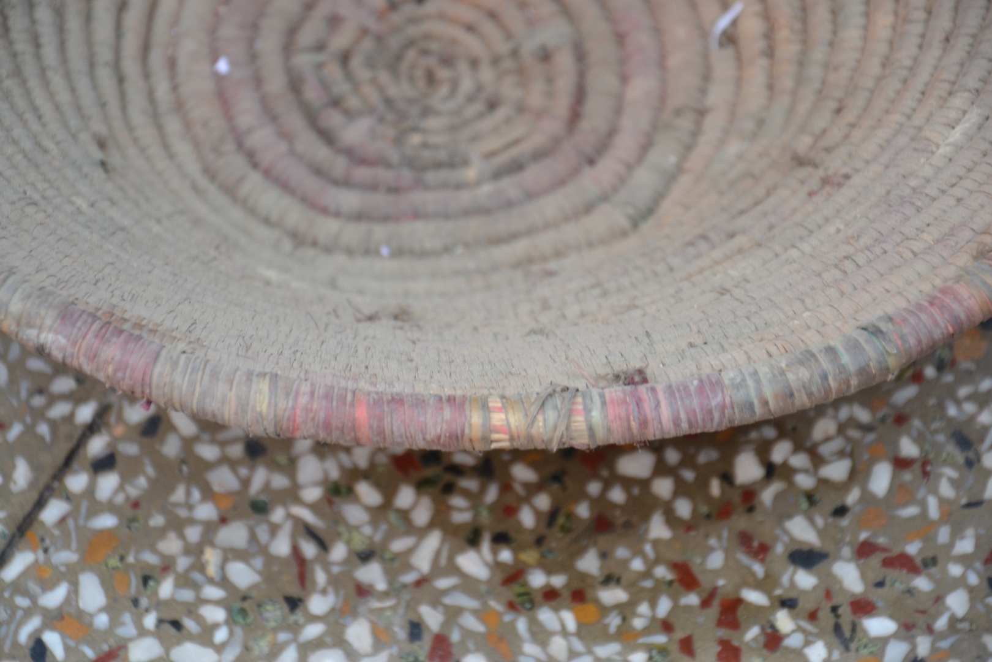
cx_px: 496
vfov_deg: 8.7
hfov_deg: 13.0
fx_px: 4340
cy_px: 331
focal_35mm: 158
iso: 400
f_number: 5.6
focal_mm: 105
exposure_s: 1/100
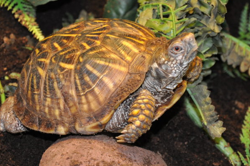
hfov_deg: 17.8
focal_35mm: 115
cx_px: 135
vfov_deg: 11.9
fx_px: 797
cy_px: 71
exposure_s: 1/60
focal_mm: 45
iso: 800
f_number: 4.8
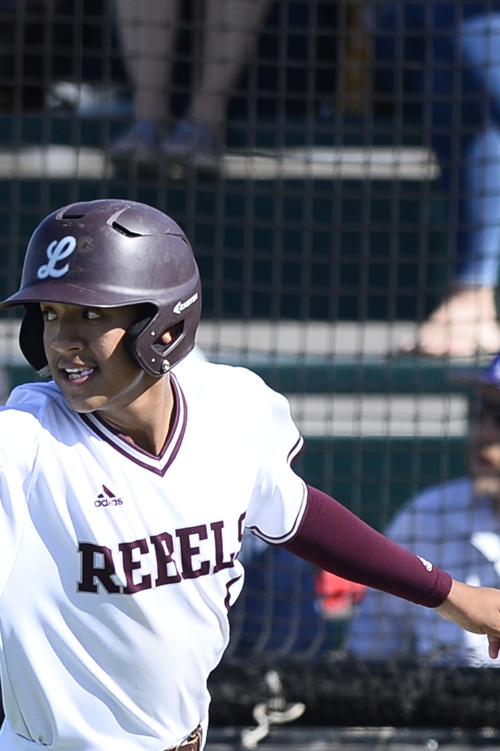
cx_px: 66
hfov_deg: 2.1
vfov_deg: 3.2
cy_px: 775
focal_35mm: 651
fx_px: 13572
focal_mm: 300
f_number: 3.2
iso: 400
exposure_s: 1/4000
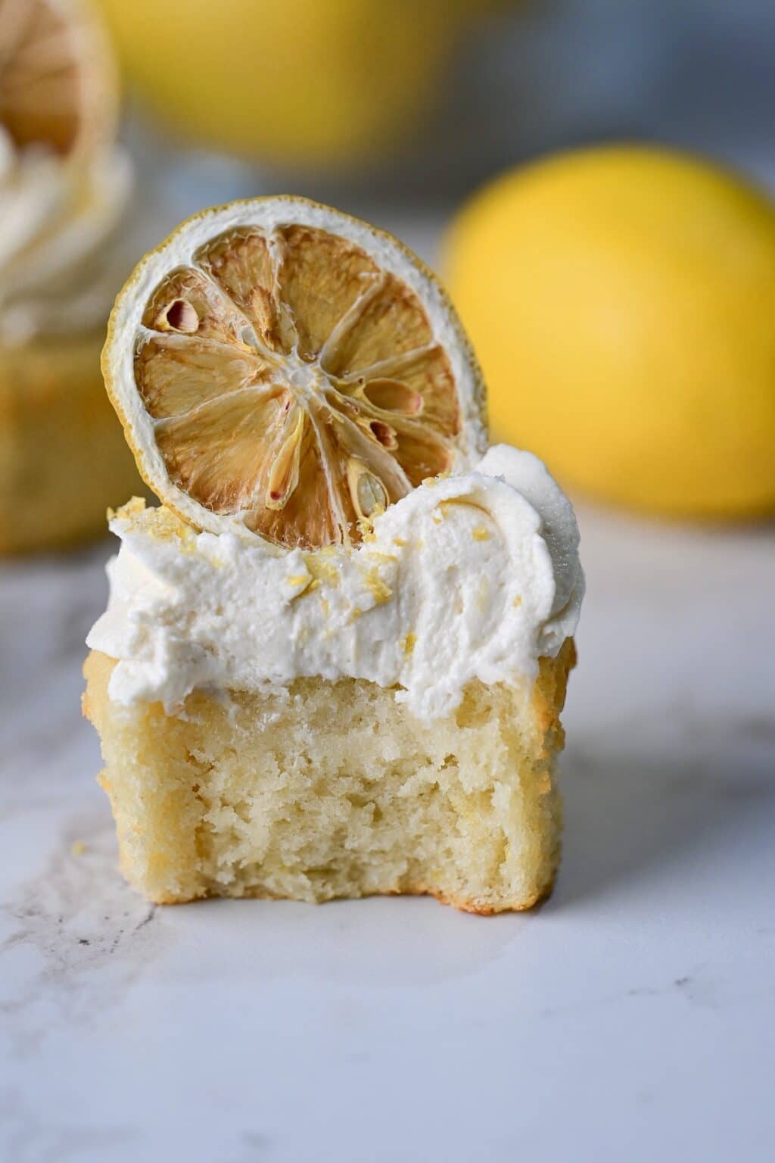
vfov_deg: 13.0
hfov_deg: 8.7
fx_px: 5086
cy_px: 582
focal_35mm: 158
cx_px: 388
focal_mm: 105
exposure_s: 1/160
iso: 560
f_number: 3
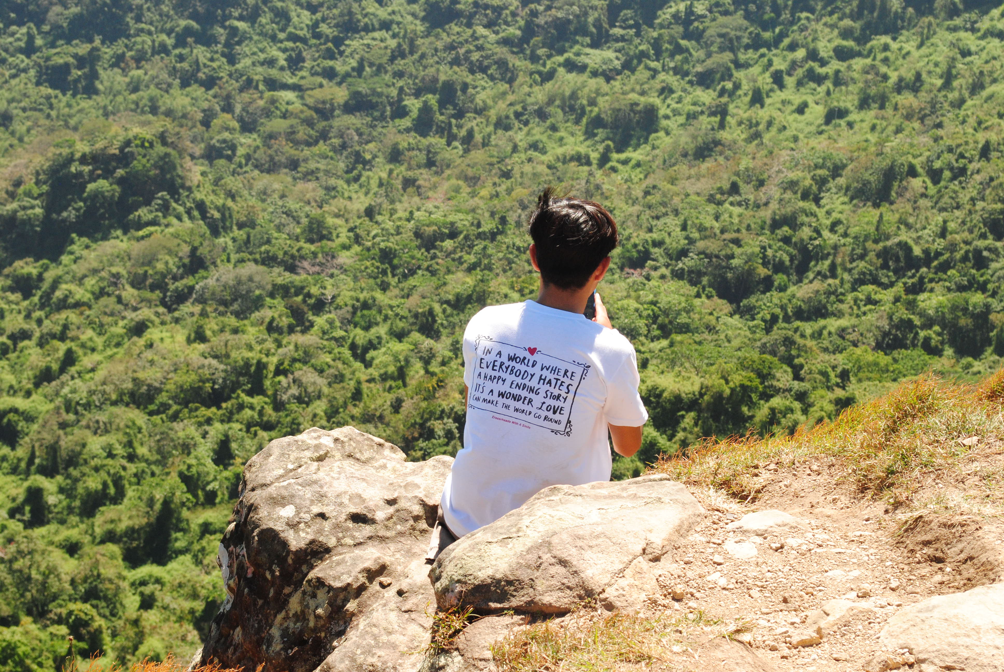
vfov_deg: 16.6
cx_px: 502
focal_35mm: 82
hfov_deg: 24.6
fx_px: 2304
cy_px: 336
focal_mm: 55
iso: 400
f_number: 9
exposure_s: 1/320
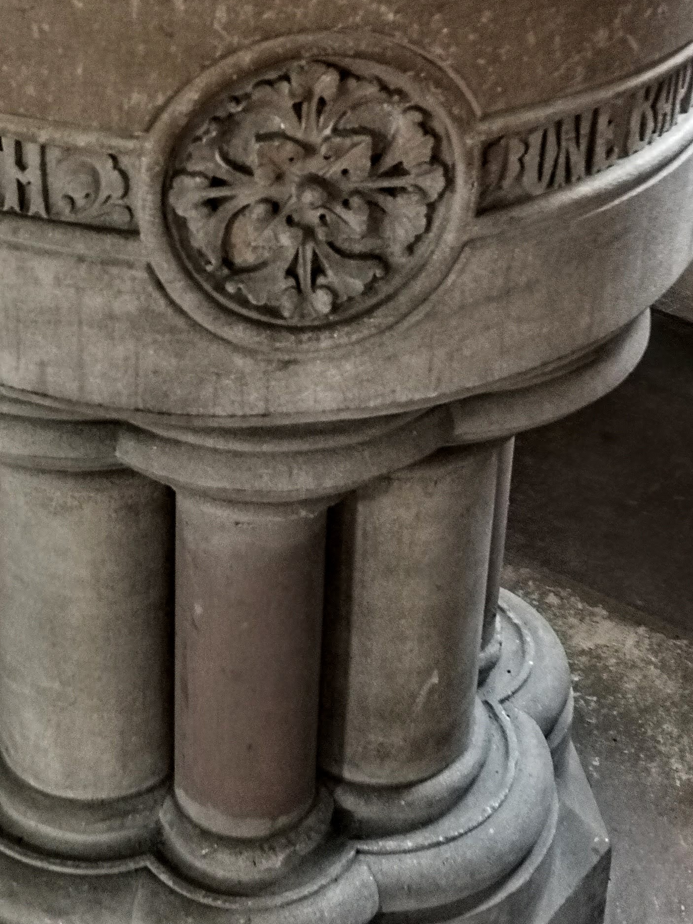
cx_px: 154
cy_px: 248
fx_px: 1922
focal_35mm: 72
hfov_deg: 20.2
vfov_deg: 26.7
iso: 250
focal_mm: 3.95
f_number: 1.8
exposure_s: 1/33.3
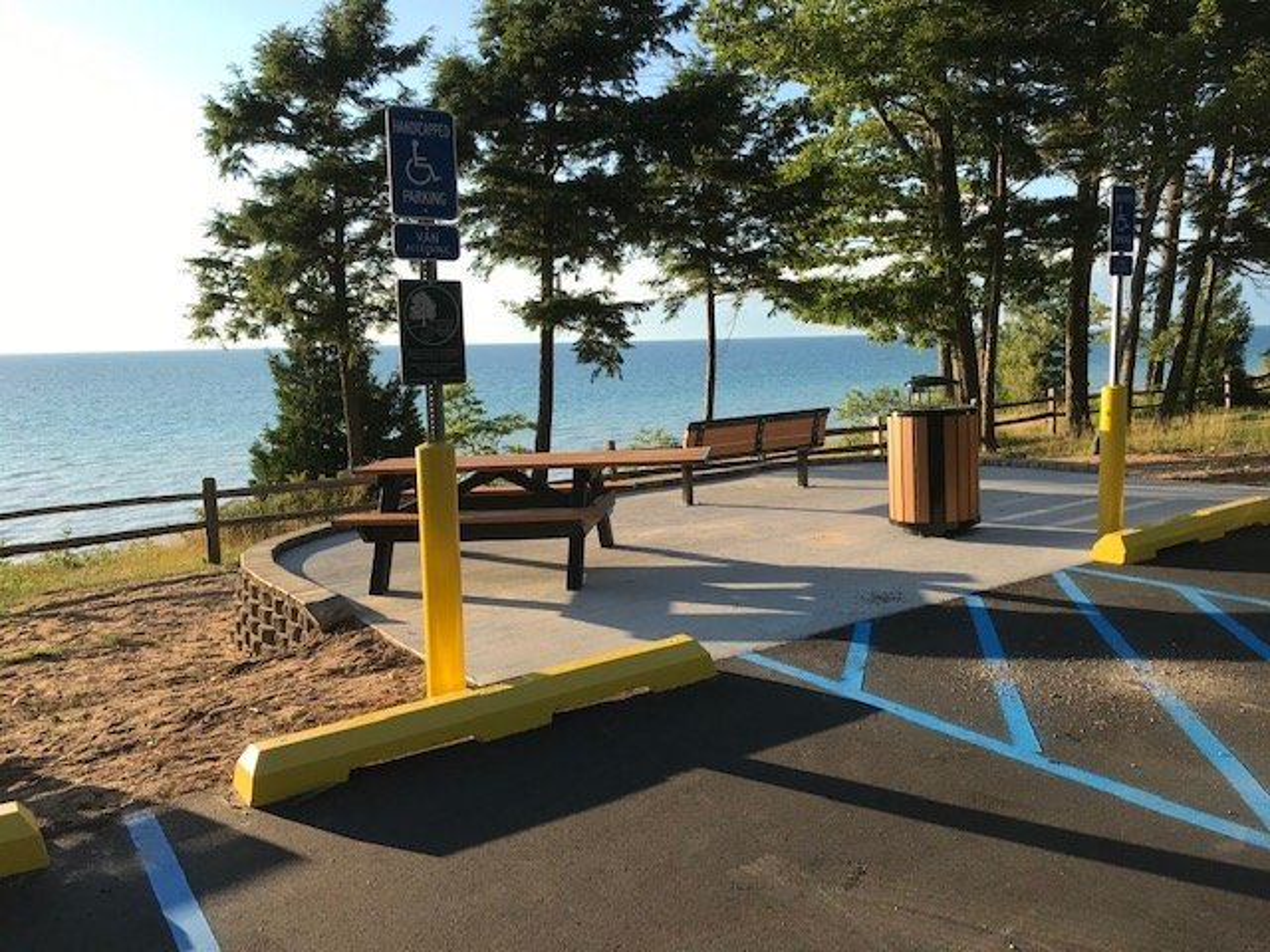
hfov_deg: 63.4
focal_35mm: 28
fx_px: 1027
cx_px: 635
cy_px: 476
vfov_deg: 49.7
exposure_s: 1/863
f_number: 1.8
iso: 20
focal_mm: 3.99
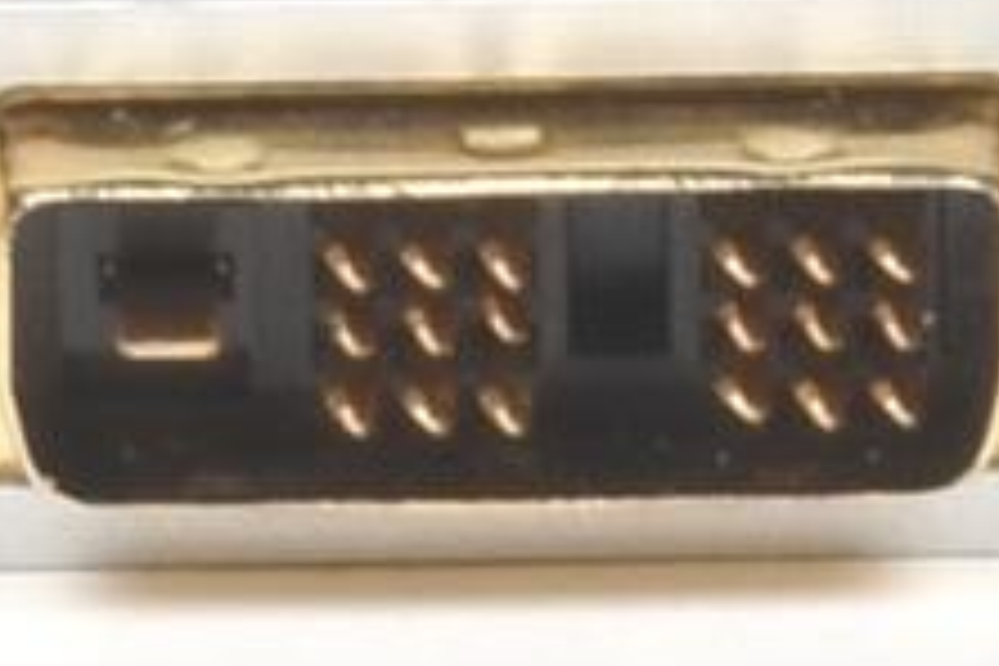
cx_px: 513
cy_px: -108
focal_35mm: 223
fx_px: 6198
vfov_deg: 6.1
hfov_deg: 9.2
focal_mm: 55
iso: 200
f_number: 14
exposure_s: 1/200
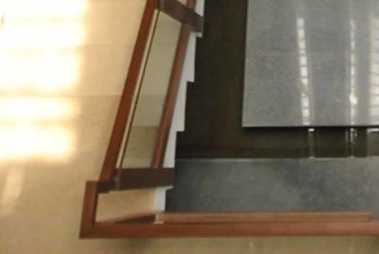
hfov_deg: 23.7
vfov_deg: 13.7
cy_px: -279
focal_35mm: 83
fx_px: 875
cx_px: 347
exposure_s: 1/15
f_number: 6.3
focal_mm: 10
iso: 100
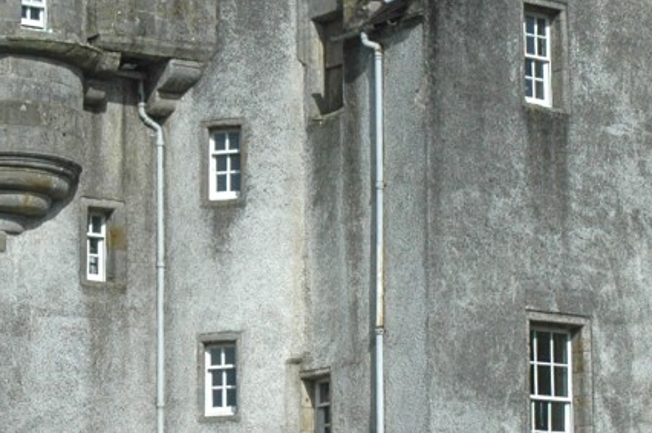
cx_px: 268
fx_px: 2585
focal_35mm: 143
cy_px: 309
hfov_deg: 14.4
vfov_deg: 9.6
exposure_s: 1/250
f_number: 8
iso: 200
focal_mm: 25
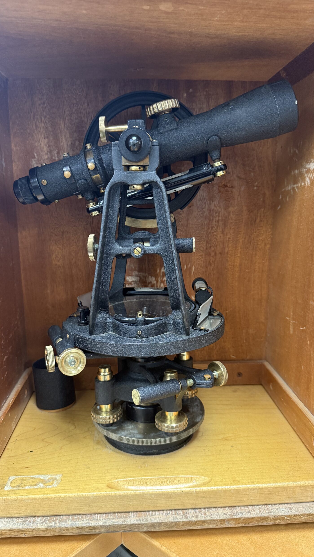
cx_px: 154
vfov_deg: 69.9
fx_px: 400
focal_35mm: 27
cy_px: 281
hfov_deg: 42.9
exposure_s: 1/60
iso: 320
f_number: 1.78
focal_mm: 6.76
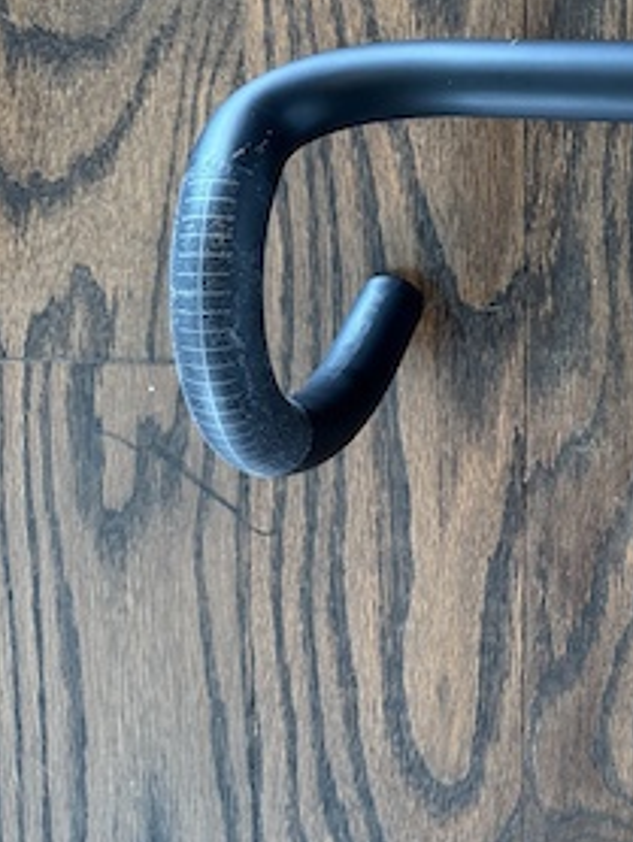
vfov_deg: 27.6
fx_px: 1680
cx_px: 906
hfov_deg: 19.1
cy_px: 170
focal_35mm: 69
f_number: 1.78
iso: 320
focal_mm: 6.76
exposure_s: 1/60
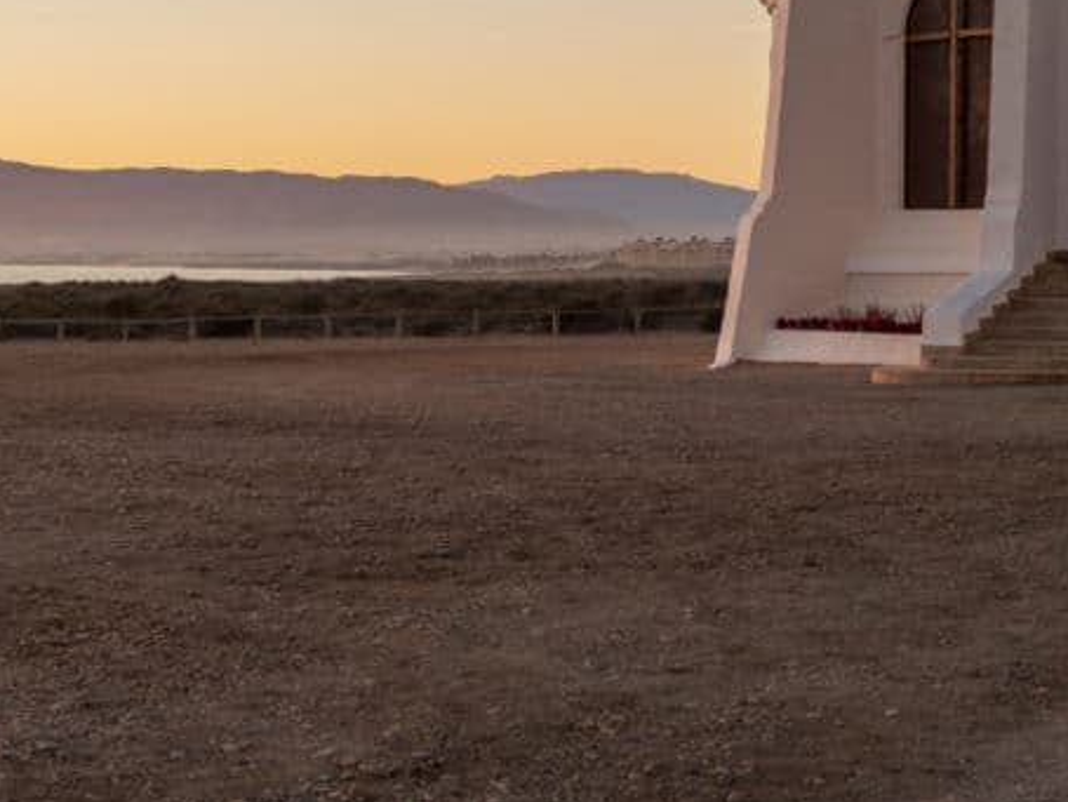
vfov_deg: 18.9
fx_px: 2408
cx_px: 430
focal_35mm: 78
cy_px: 270
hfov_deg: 25.0
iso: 100
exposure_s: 1/80
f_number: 5
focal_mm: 24
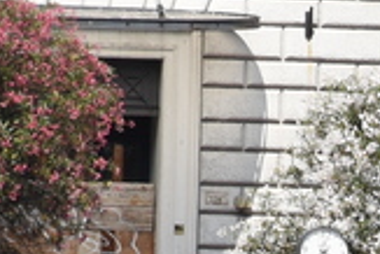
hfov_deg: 1.6
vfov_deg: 1.1
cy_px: 627
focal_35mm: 1281
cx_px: 471
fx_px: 13533
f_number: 9
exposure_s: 1/500
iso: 280
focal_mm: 116
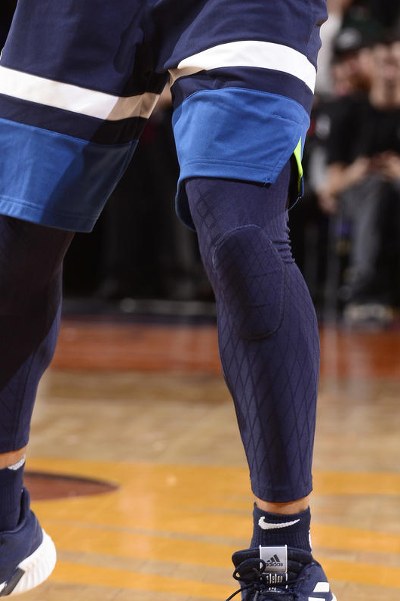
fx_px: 7499
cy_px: -191
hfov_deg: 3.1
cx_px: 245
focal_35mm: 450
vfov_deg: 4.6
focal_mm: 135
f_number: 5.6
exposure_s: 1/250
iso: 250
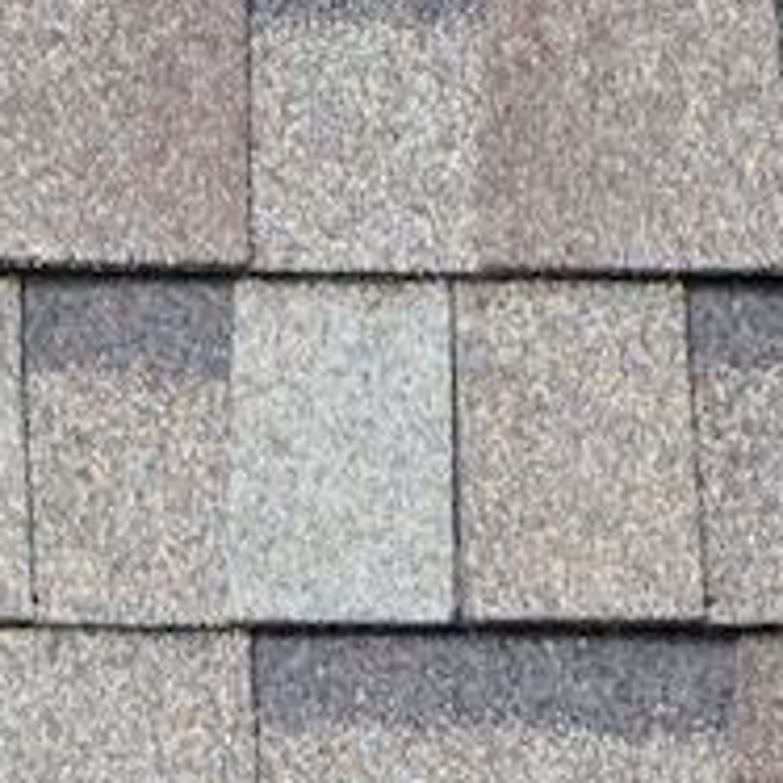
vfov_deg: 1.4
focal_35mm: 1271
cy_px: 105
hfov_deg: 1.4
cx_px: -415
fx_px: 32520
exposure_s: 1/1000
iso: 720
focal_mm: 155
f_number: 6
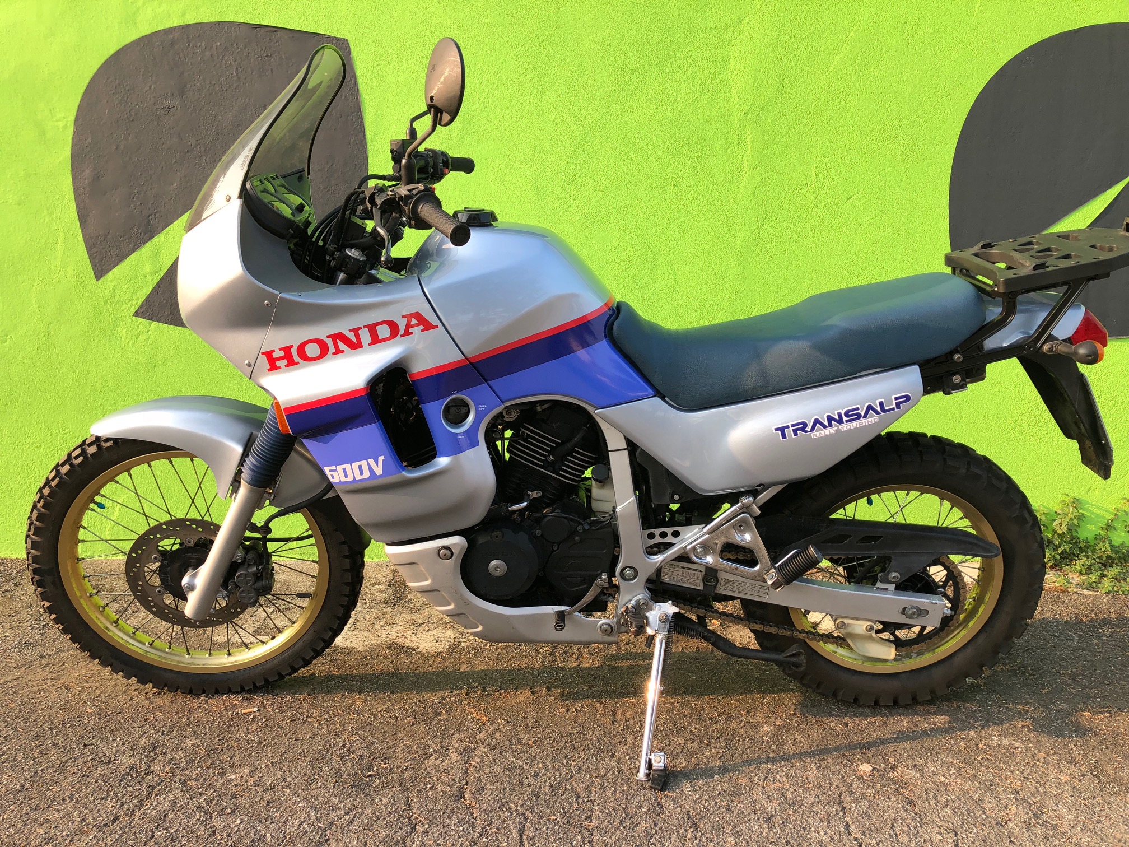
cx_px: 564
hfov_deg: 63.4
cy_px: 424
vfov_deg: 49.7
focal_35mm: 28
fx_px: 913
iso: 20
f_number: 1.8
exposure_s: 1/355
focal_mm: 3.99
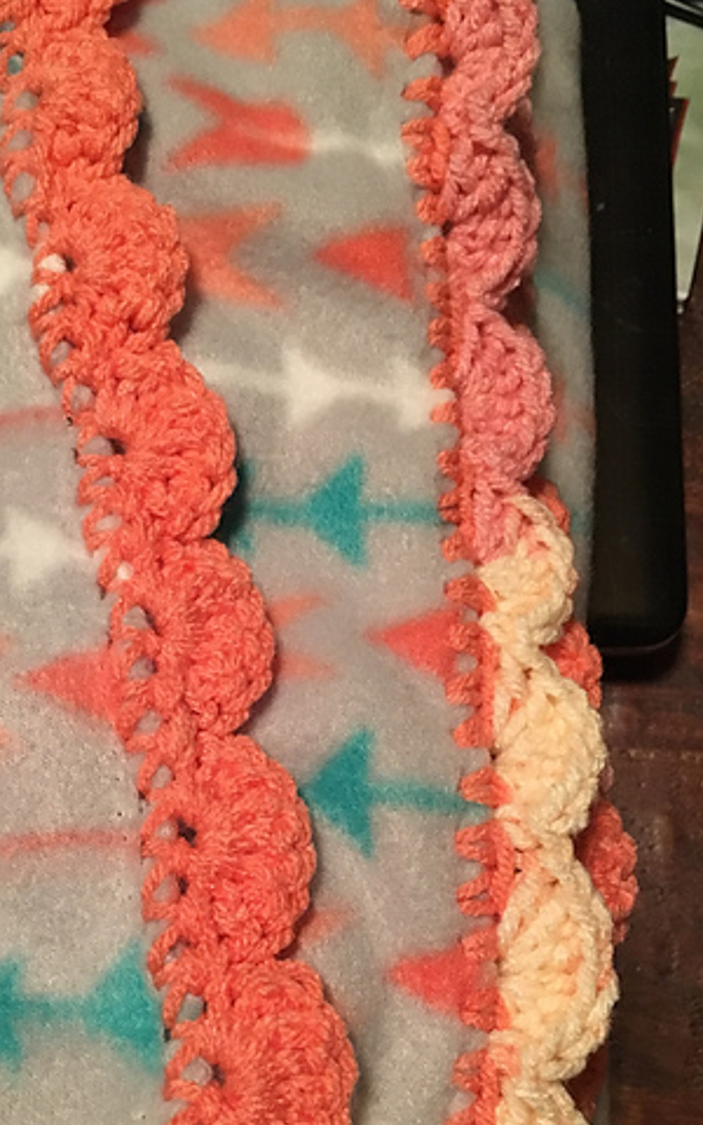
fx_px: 1257
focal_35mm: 41
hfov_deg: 30.9
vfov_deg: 47.8
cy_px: 696
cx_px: 206
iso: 320
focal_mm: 4.15
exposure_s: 1/15
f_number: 2.2
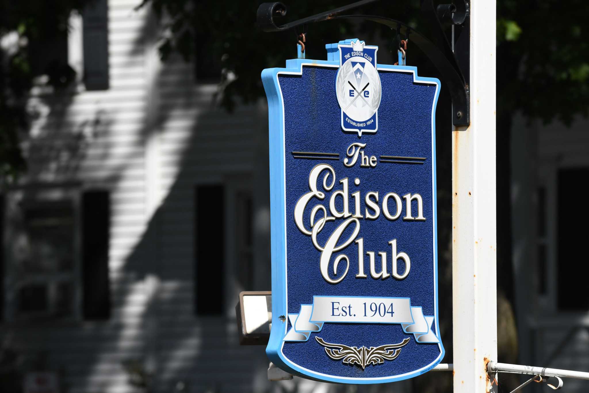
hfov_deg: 7.6
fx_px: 4417
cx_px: 294
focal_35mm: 270
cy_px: 196
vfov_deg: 5.1
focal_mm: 180
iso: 500
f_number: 7.1
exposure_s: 1/4000
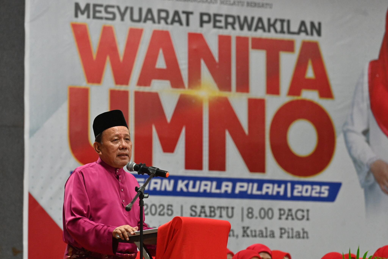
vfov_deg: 6.9
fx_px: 2155
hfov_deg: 10.3
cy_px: 130
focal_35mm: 200
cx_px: 194
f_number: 5
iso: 4000
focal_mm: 200
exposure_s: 1/160
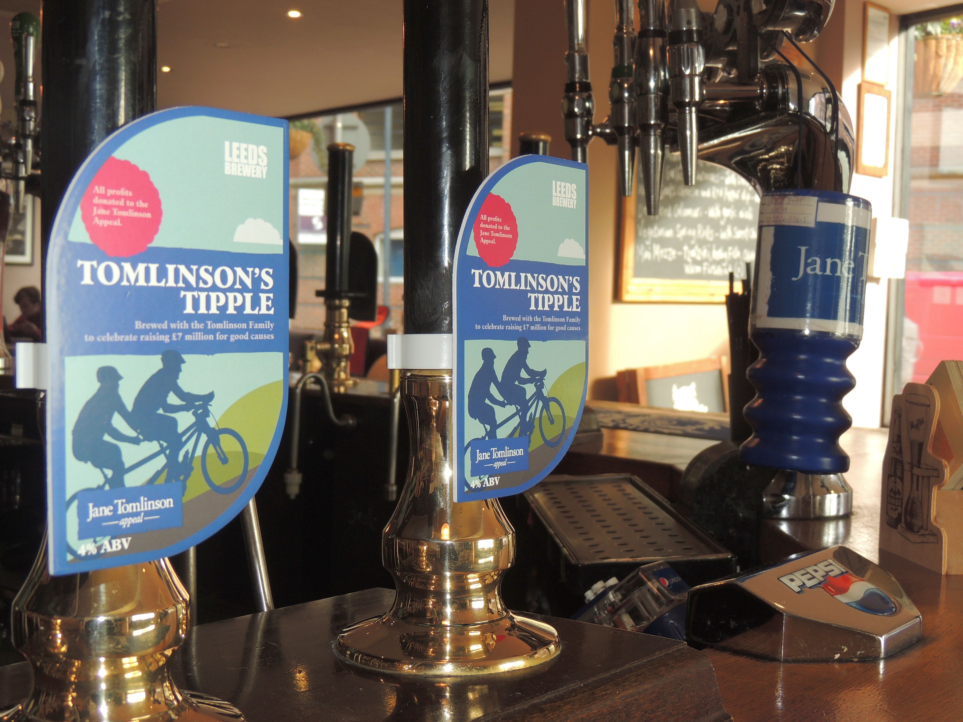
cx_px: 482
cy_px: 361
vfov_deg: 30.9
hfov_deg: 40.4
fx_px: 1308
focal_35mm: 47
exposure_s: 1/50
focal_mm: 8.3
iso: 140
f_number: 3.5
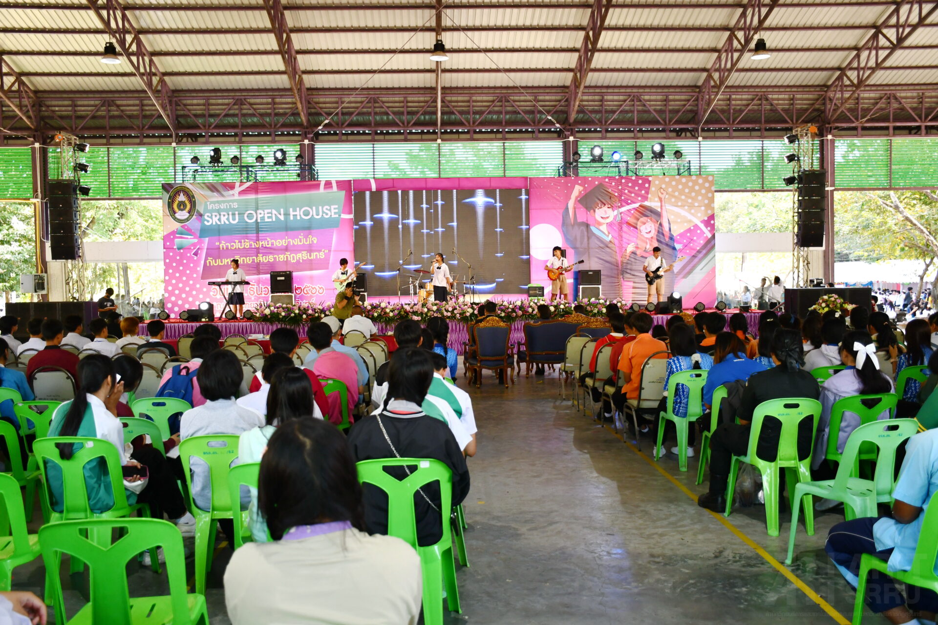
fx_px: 886
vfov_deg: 38.9
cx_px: 469
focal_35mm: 34
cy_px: 312
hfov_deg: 55.8
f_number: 3.8
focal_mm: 23
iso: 800
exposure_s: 1/250
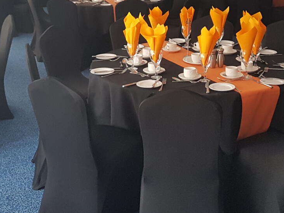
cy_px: 8
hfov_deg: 32.0
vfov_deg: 23.5
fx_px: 492
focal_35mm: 60
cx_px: 180
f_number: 1.7
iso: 160
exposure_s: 1/46
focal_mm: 4.2
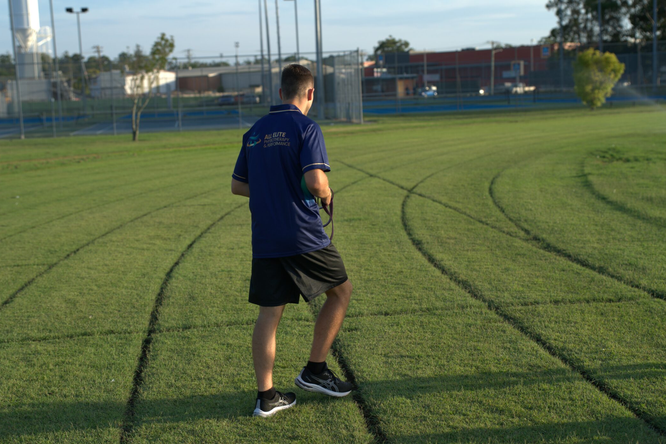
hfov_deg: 32.9
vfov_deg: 22.3
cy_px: 210
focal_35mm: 61
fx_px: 1128
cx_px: 301
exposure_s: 1/500
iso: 100
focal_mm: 50
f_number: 3.5
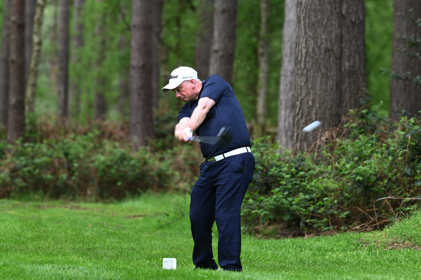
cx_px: 210
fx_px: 5437
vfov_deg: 3.0
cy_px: 140
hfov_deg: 4.4
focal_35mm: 465
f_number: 5.6
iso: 500
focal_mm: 310
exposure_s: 1/250
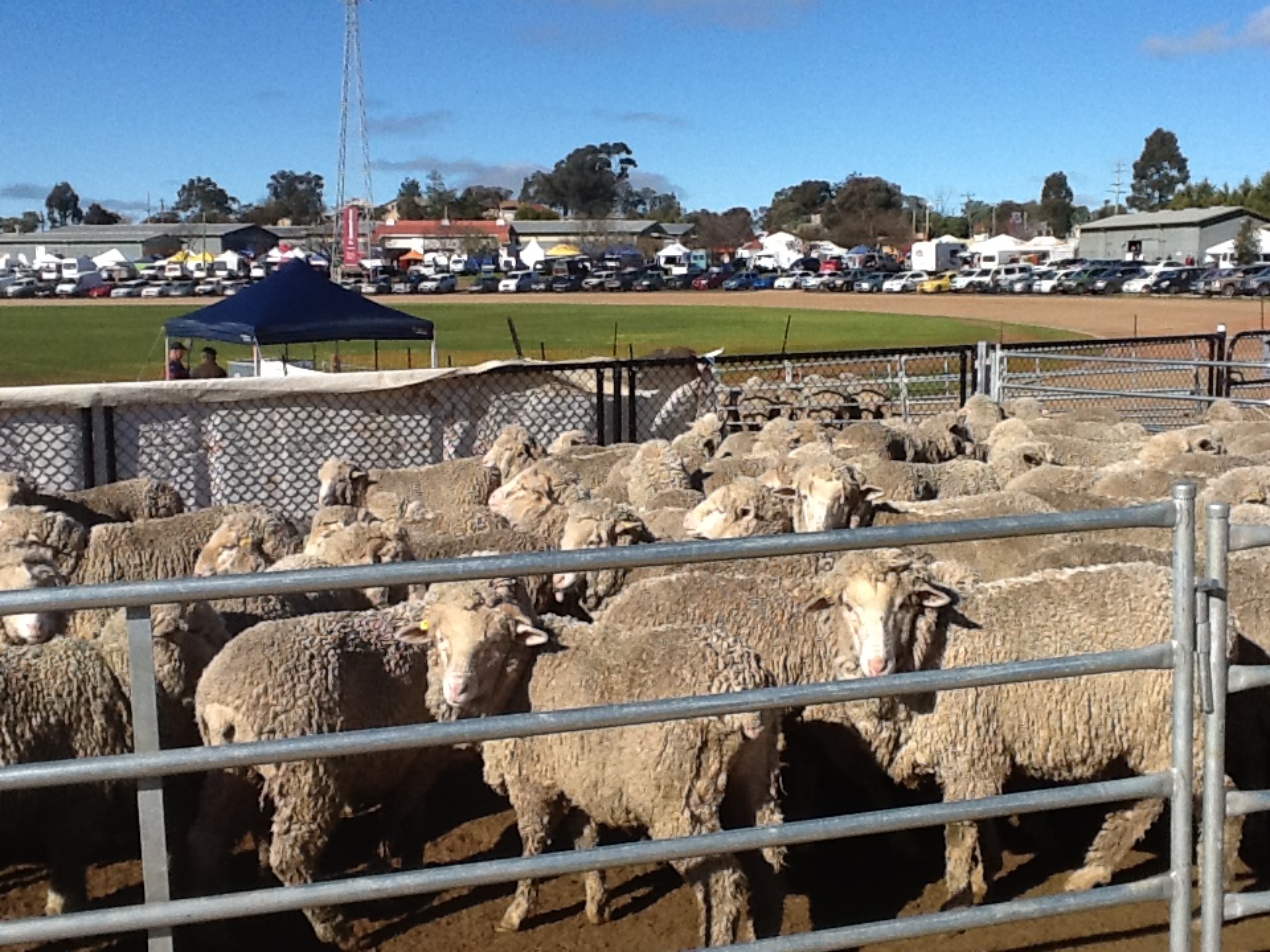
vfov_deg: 32.9
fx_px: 1614
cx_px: 635
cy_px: 476
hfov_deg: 42.9
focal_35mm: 44
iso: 40
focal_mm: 2.03
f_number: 2.4
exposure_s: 1/2058
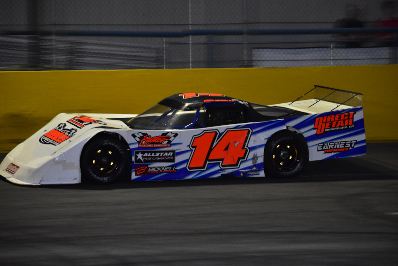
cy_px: 133
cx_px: 199
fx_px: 2073
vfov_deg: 7.3
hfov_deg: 11.0
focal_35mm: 188
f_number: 5
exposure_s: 1/200
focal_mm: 125
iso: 3200
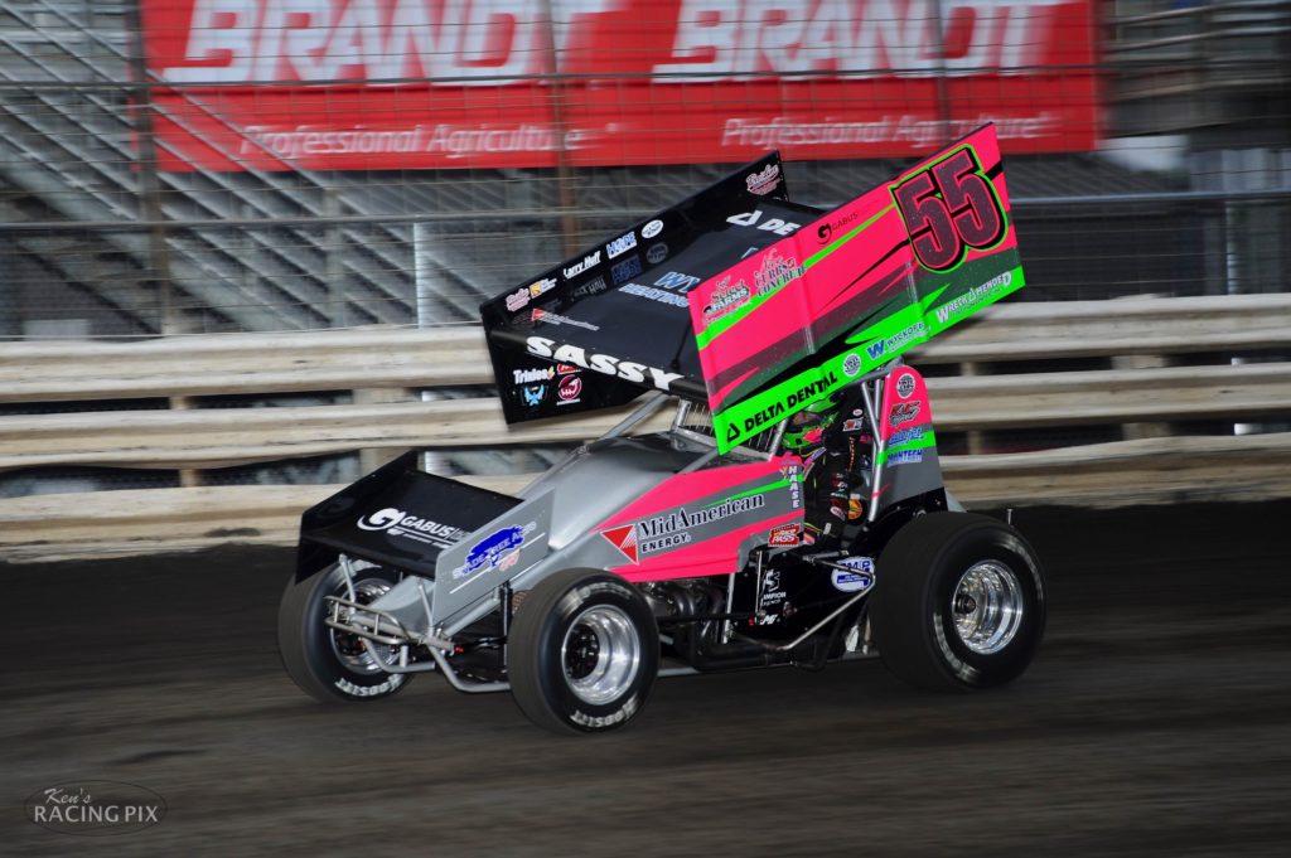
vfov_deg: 7.6
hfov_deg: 11.4
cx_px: 646
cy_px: 429
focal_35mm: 180
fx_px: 6450
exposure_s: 1/250
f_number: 6.3
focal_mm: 180
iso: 400
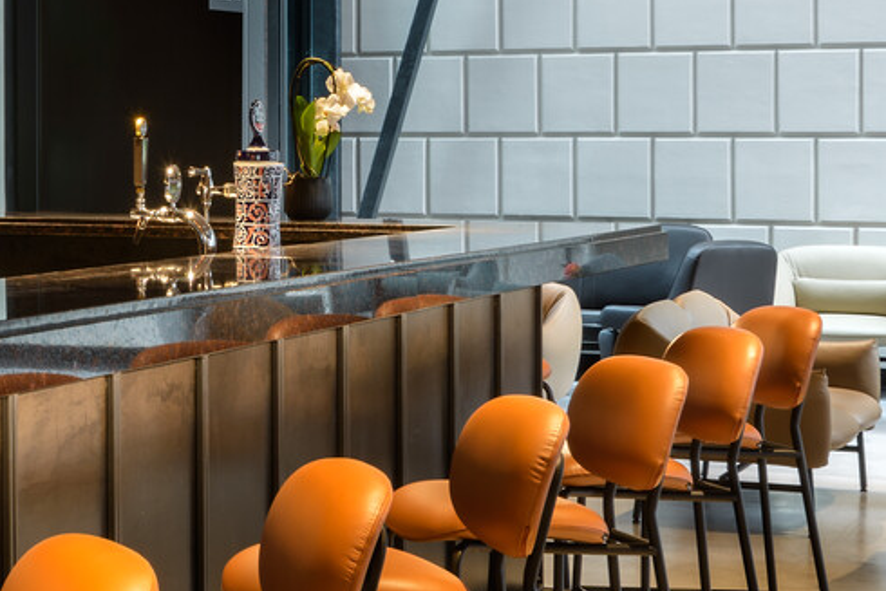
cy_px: 214
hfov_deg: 19.5
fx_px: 2412
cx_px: -195
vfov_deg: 14.0
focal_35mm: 98
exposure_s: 1/1.67
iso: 64
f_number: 16
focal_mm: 24
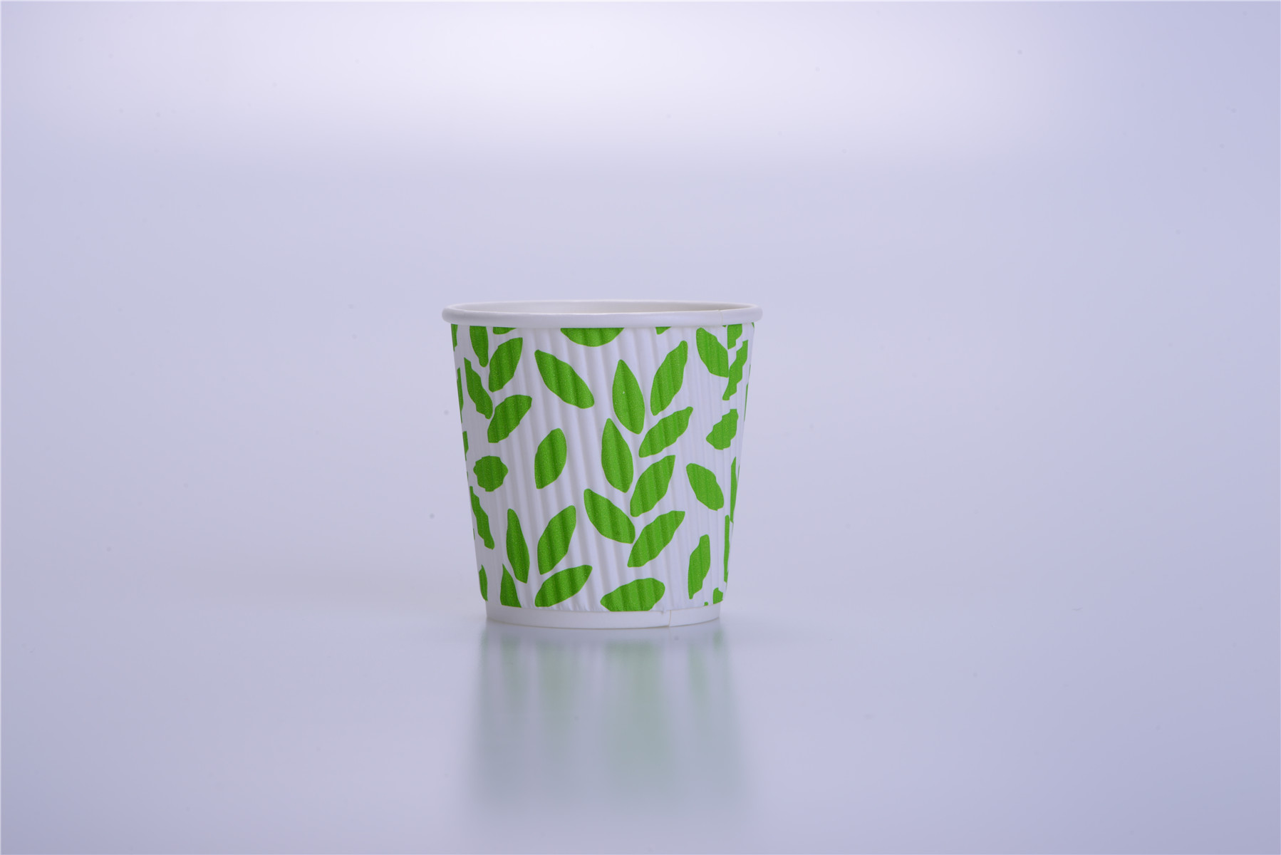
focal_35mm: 105
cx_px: 640
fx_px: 3737
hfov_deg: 19.5
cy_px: 428
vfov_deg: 13.1
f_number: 20
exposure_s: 1/160
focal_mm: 105
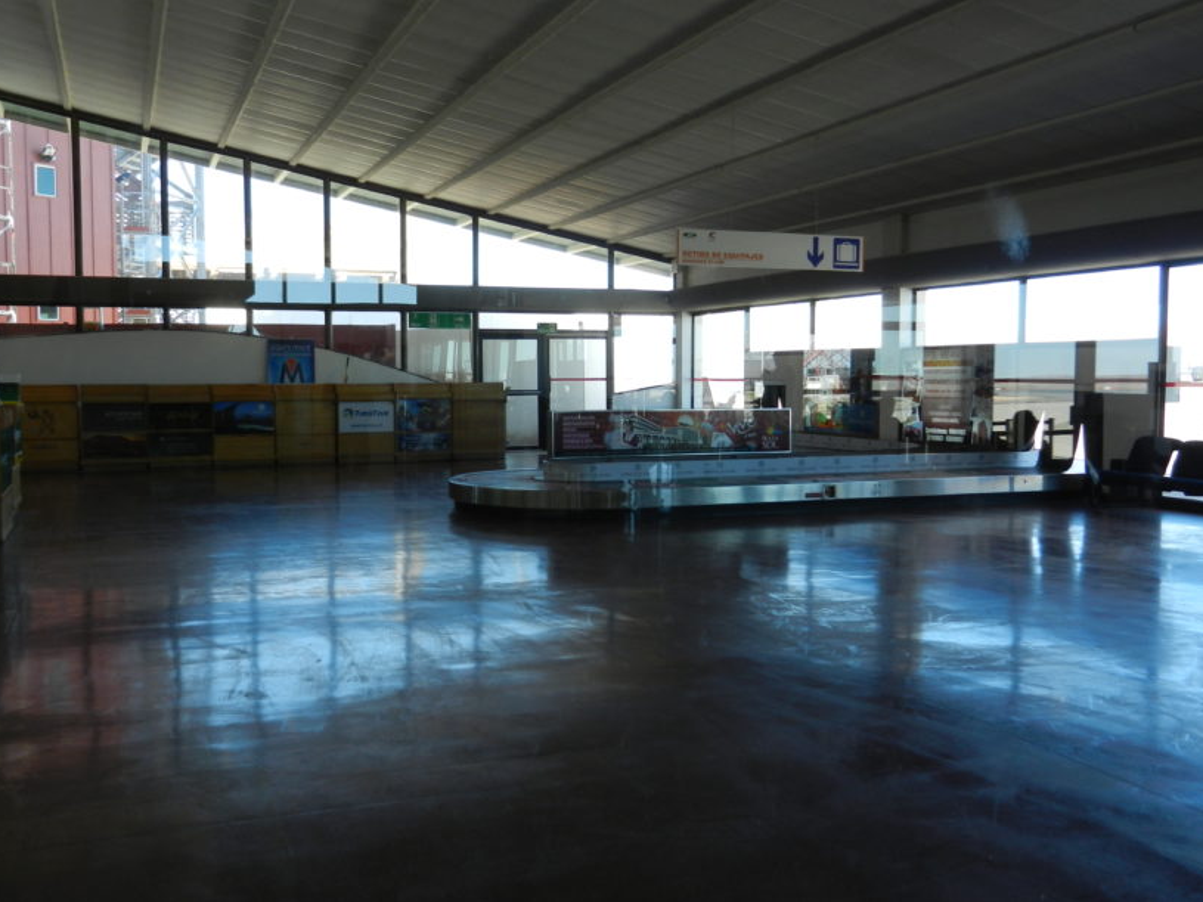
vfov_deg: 41.8
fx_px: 1181
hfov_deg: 54.0
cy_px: 441
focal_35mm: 34
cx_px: 589
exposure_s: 1/125
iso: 160
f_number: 3.8
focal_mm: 5.9
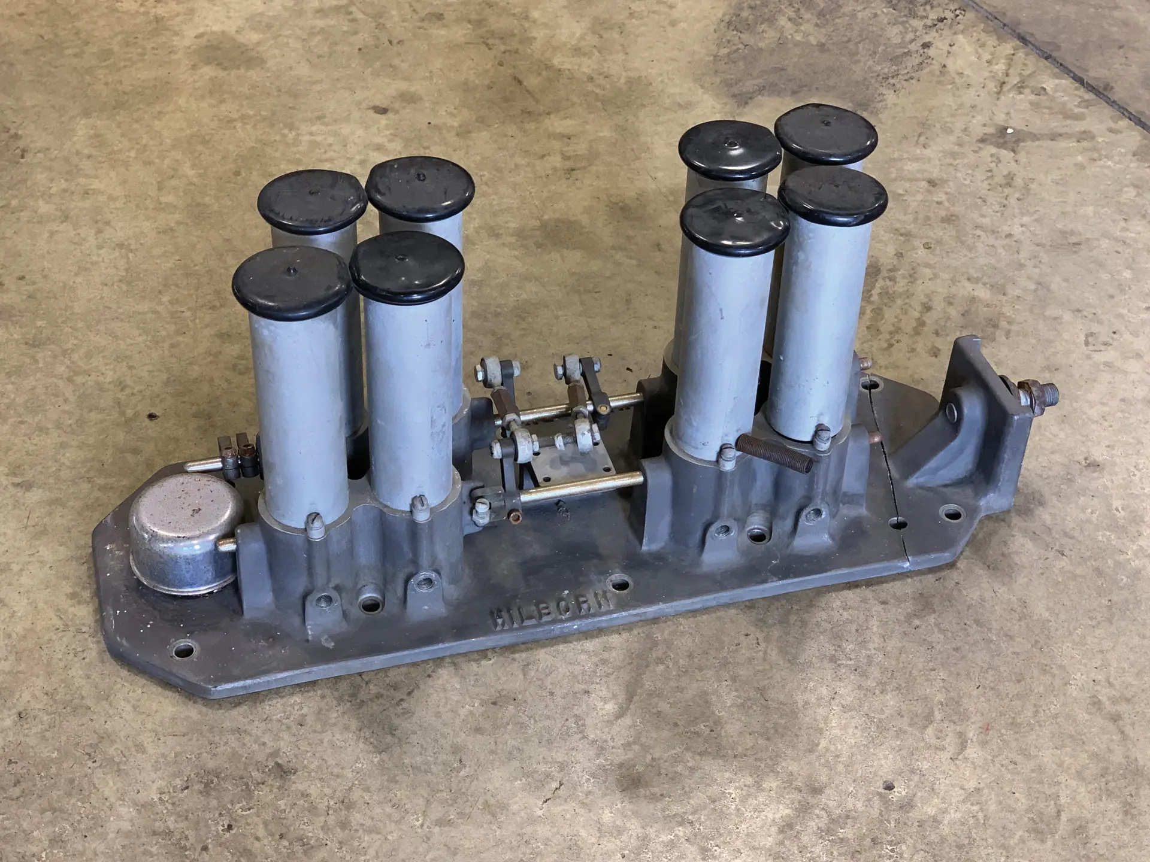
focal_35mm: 52
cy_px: 431
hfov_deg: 36.8
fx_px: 1728
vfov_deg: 28.0
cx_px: 575
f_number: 2.4
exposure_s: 1/60
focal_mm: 6
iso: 160
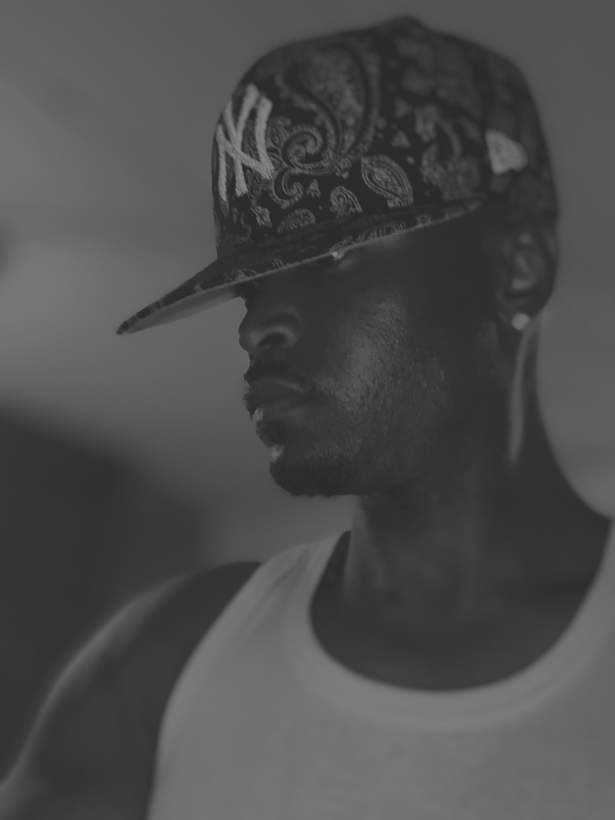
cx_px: 308
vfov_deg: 56.8
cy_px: 410
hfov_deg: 44.2
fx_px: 758
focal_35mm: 32
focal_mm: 2.87
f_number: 2.2
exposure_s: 1/16
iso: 640
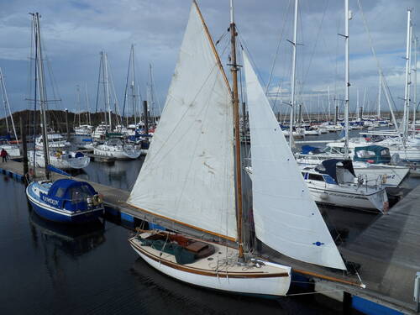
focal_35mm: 24
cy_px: 158
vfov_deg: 56.8
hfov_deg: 71.6
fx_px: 291
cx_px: 210
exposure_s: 1/350
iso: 80
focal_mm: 4.2
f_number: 7.5
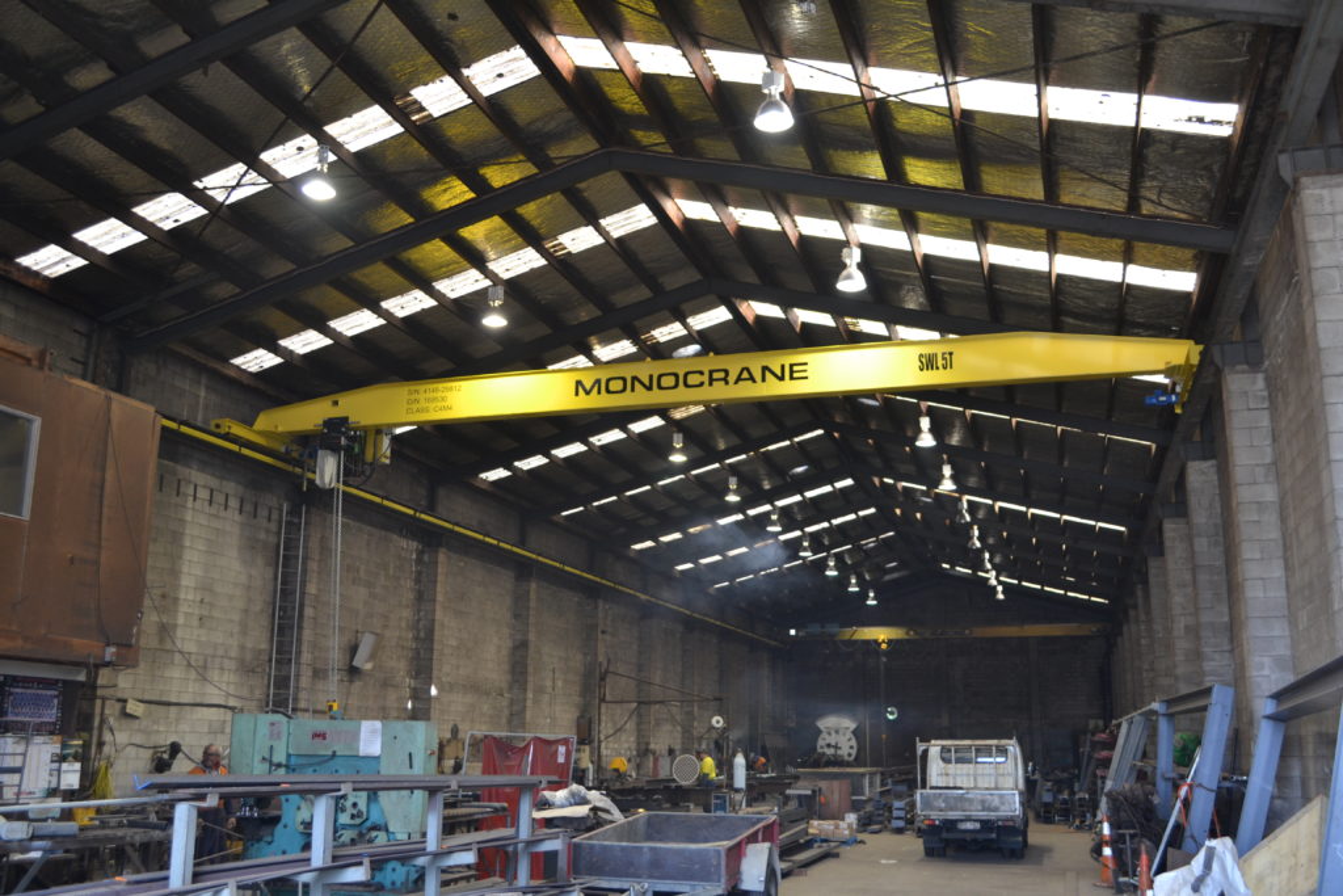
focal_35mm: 33
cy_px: 448
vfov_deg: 40.0
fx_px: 1231
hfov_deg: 57.2
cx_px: 672
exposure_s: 1/40
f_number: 4
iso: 400
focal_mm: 22
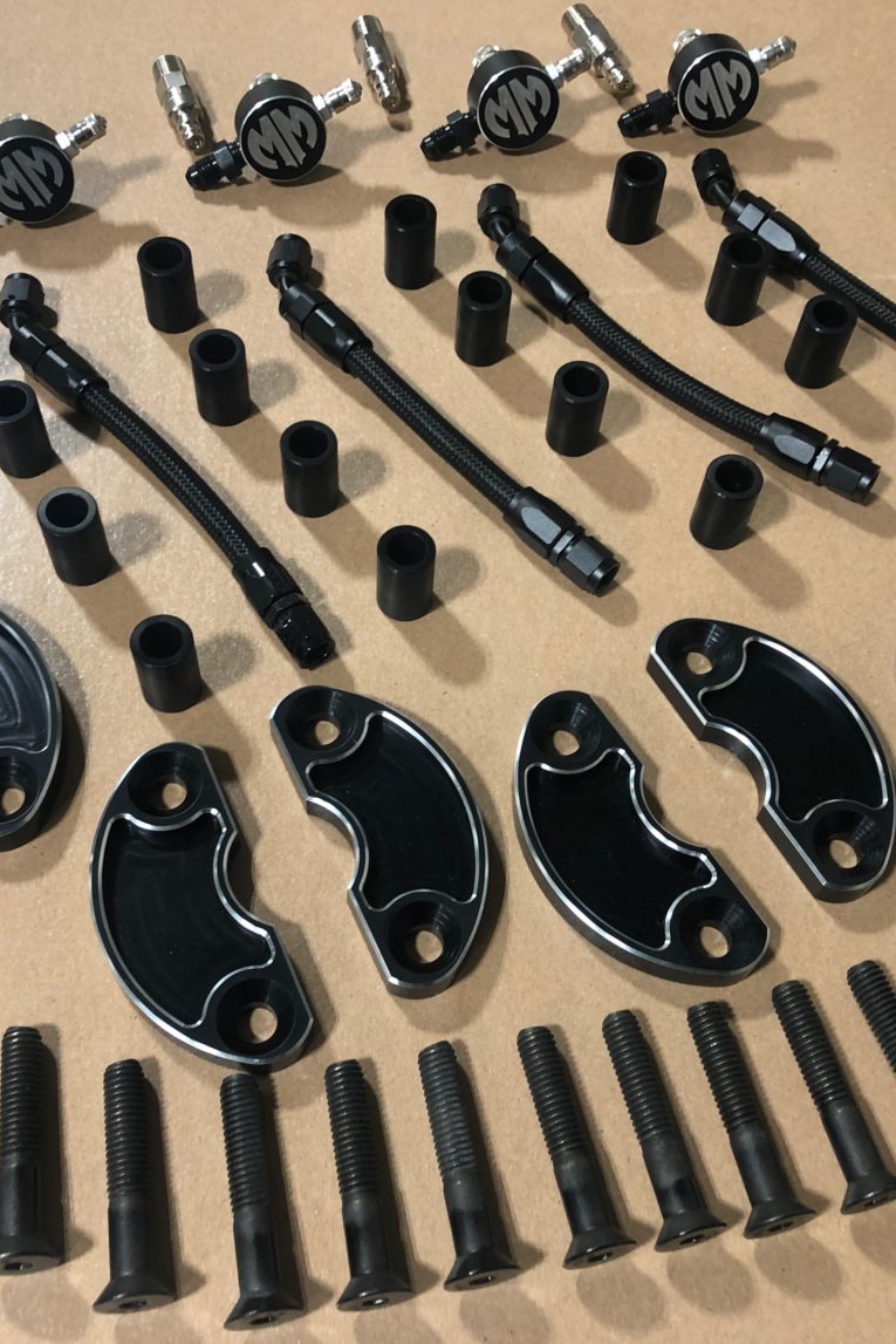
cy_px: 673
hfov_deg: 34.2
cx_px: 460
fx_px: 1455
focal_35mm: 39
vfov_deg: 49.5
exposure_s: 1/24
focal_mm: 3.99
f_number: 1.8
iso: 40
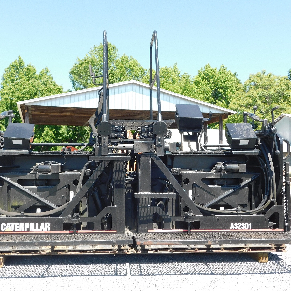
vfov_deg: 39.2
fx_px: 409
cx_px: 138
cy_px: 144
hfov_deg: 39.2
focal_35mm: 43
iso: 125
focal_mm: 6.3
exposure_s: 1/400
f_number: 3.5
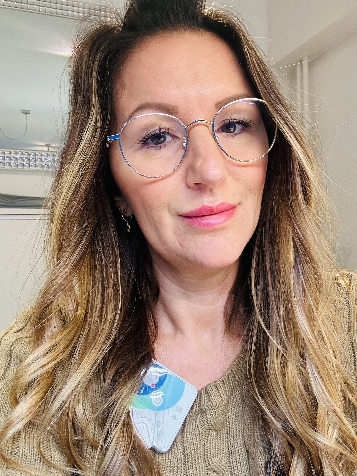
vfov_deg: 60.0
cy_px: 238
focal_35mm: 30
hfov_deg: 46.8
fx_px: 413
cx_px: 178
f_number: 1.9
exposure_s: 1/50
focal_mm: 2.69
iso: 125
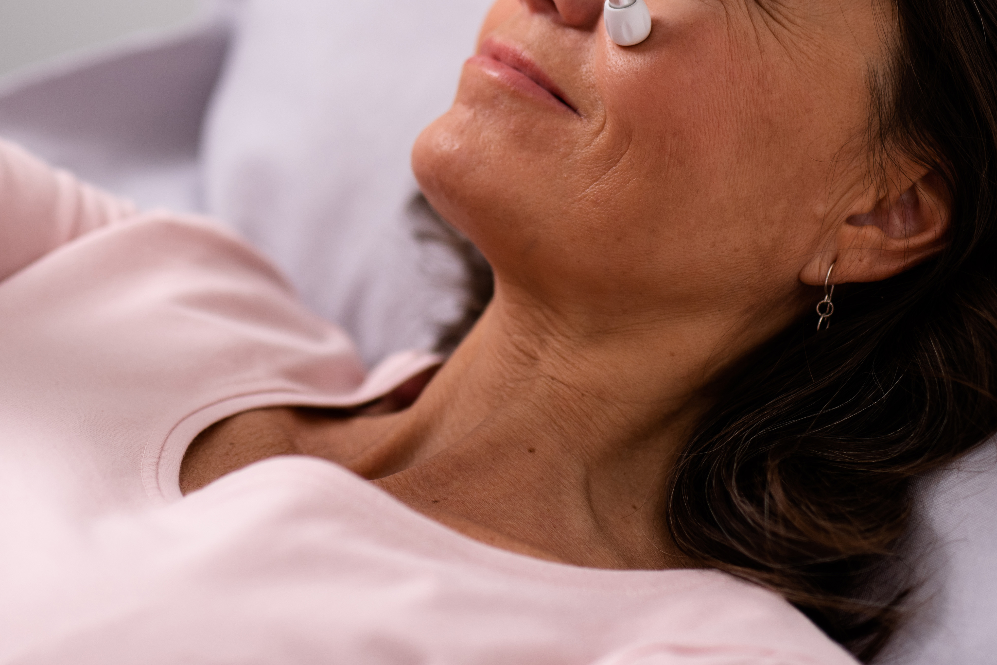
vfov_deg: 12.9
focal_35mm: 105
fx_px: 2908
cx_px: 339
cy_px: 30
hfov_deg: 19.4
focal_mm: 50
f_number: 2
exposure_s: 1/320
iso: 80
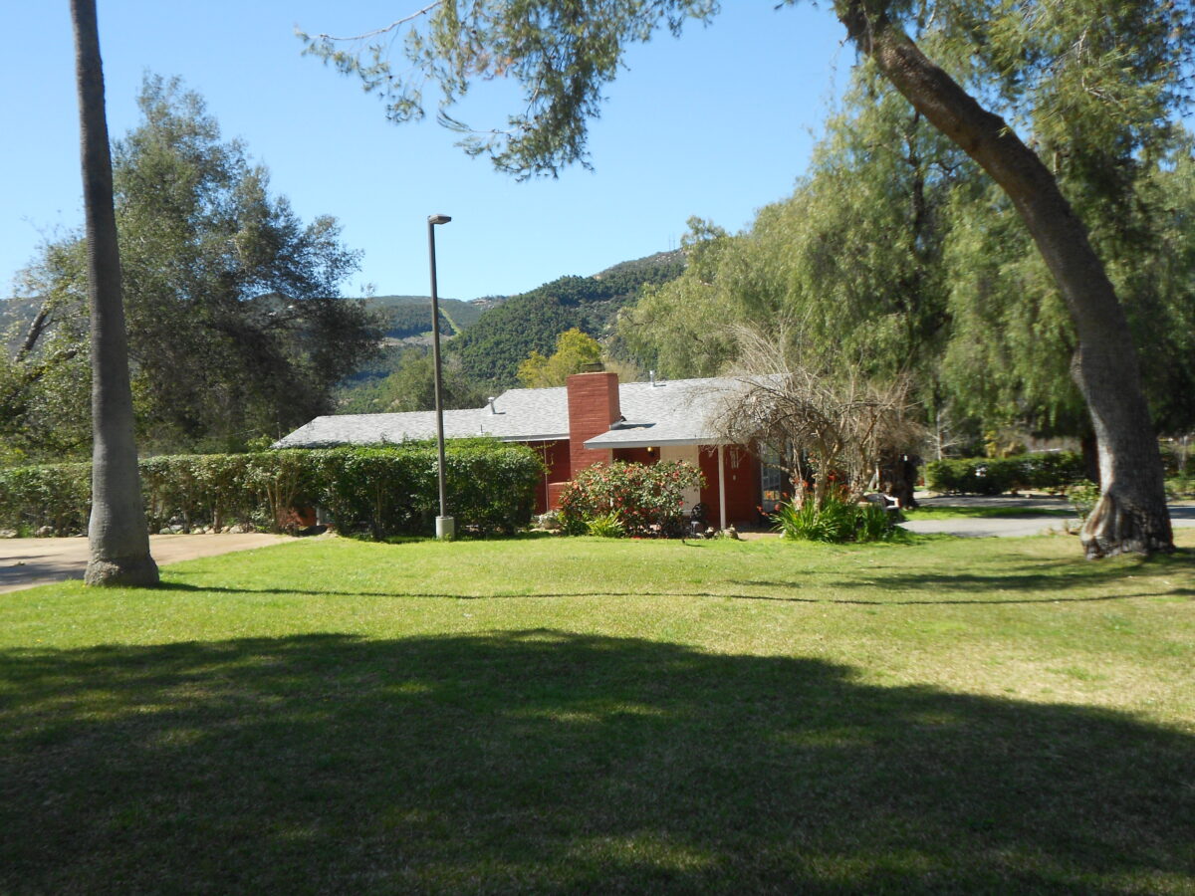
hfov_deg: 56.8
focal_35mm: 32
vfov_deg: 44.2
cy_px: 448
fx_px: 1105
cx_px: 598
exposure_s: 1/400
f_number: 3.6
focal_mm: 5.8
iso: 80
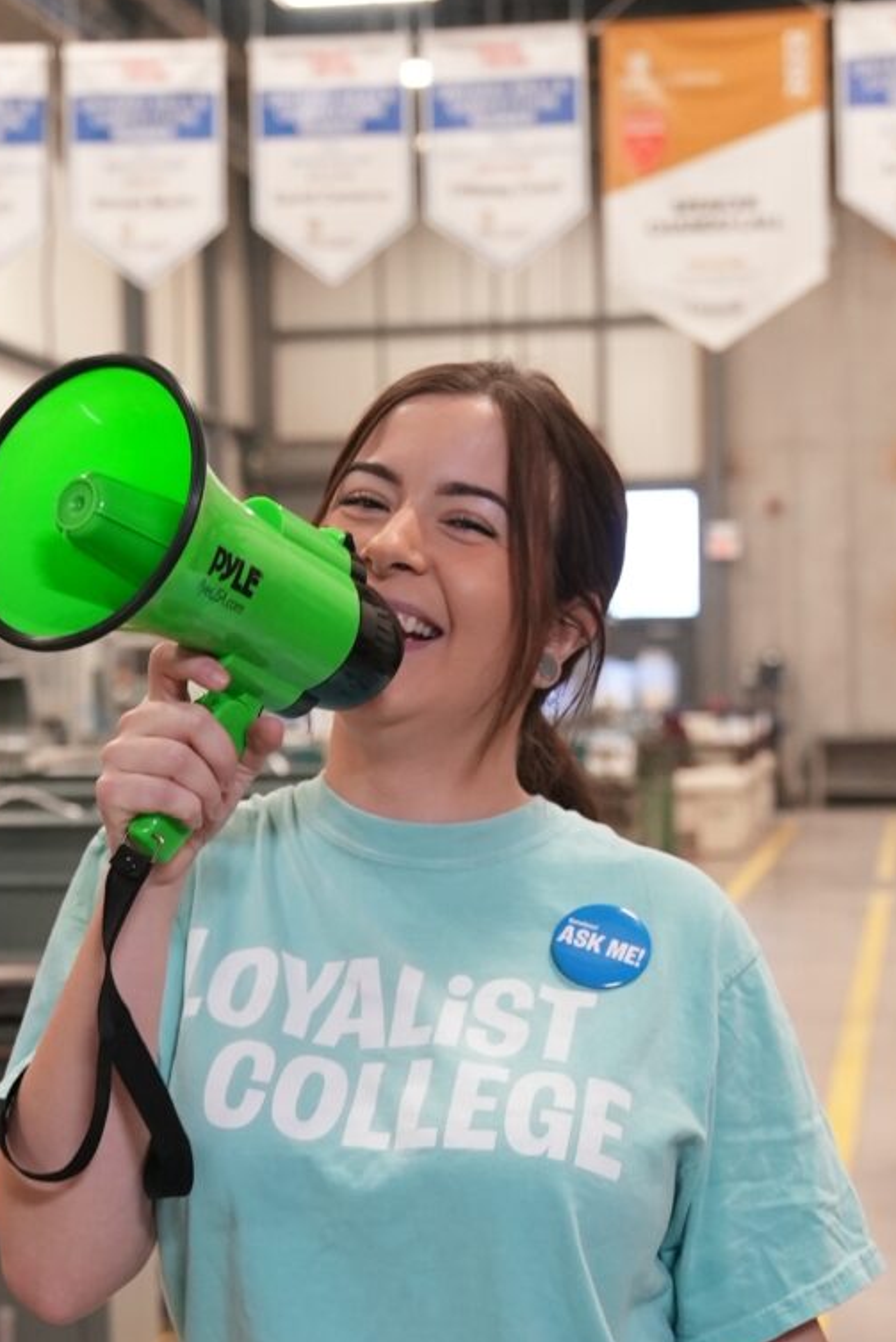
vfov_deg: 24.3
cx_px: 331
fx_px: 3094
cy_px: 904
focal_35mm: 83
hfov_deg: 16.5
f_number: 4
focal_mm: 41
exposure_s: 1/160
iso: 4000
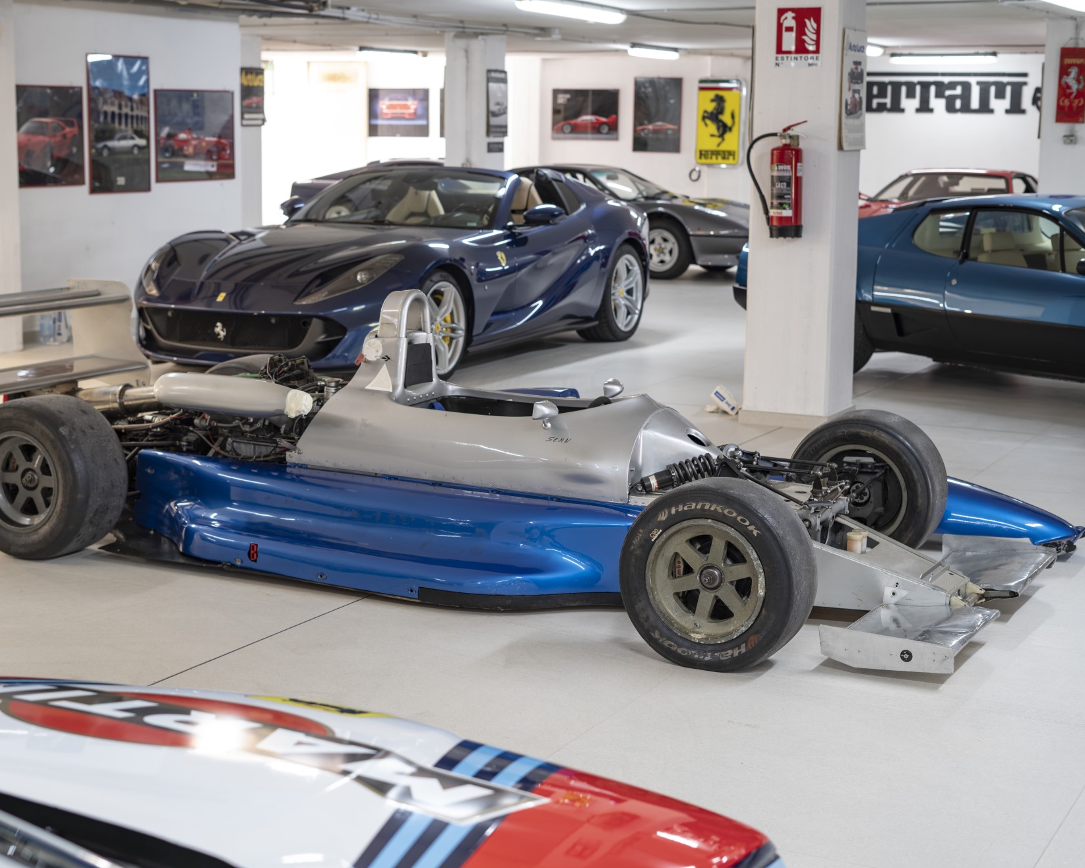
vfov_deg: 26.7
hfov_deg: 33.0
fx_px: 1830
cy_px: 430
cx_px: 478
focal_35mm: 57
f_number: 4
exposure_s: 1/2.5
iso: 50
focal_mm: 50
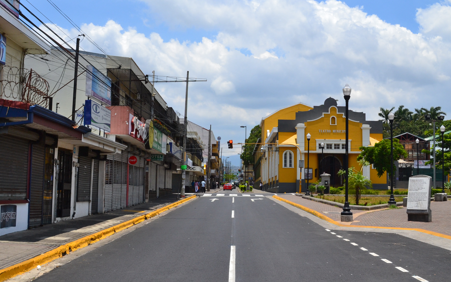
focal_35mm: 43
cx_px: 232
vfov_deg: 29.9
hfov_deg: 46.2
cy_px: 150
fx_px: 529
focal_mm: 22
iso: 360
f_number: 11
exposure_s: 1/500
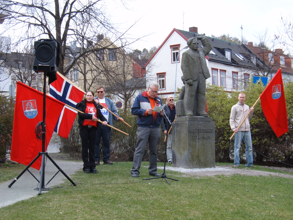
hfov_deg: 29.4
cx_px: 146
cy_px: 110
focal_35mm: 66
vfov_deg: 22.3
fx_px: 559
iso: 63
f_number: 7.7
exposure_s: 1/60
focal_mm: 11
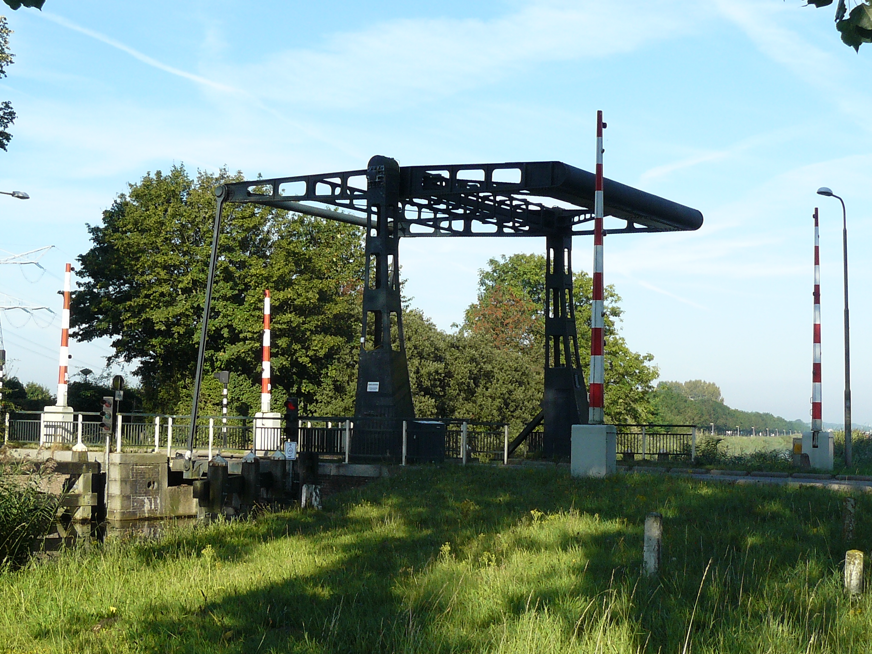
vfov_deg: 26.1
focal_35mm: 56
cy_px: 327
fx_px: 1411
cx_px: 436
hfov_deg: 34.3
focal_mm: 6.2
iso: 100
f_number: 5.6
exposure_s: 1/250
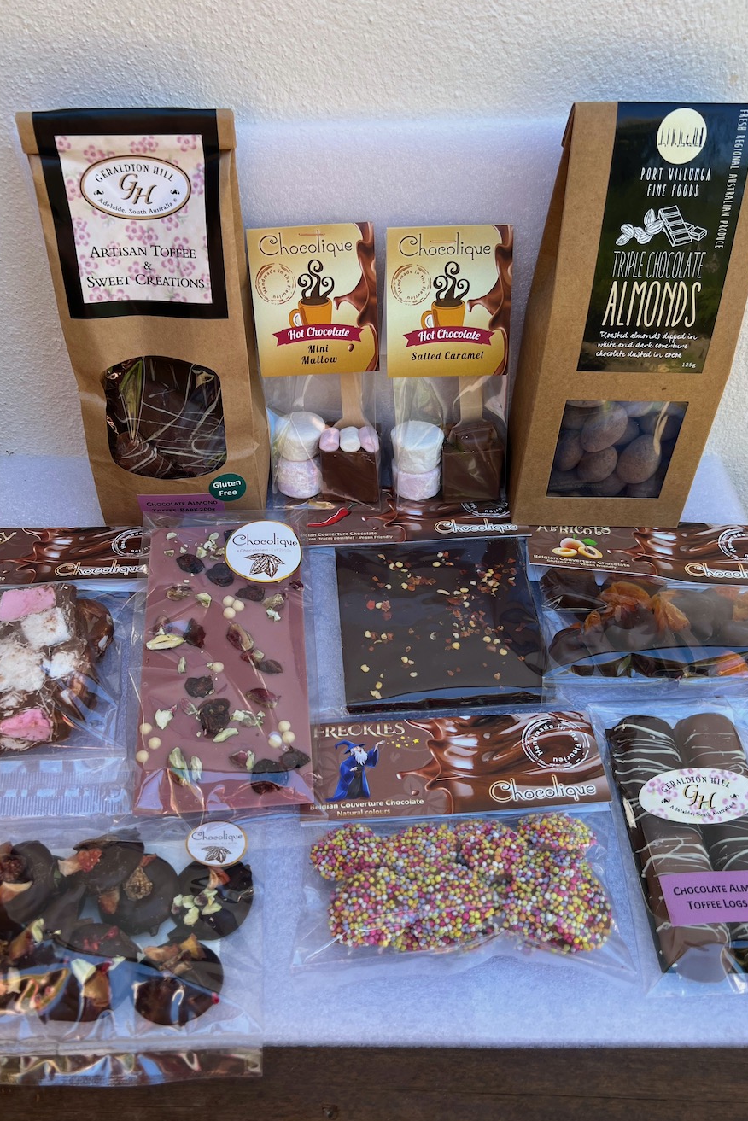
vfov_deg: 65.5
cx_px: 359
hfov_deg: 46.4
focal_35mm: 28
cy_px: 560
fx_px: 872
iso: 40
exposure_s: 1/240
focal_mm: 5.7
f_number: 1.5
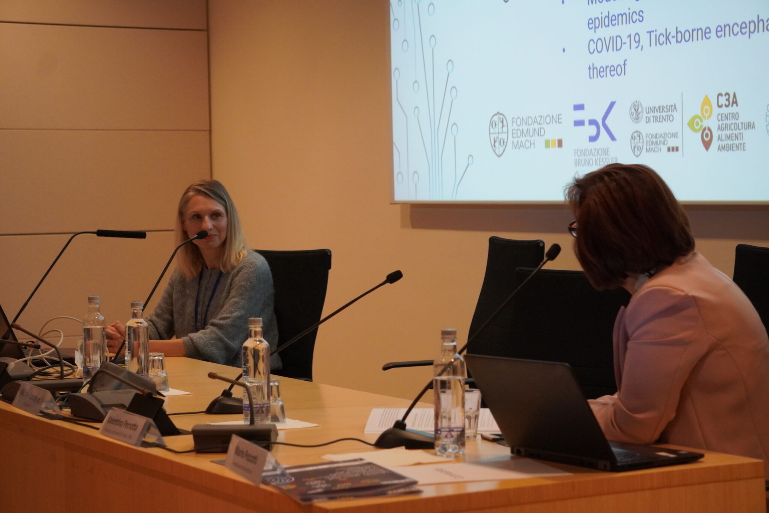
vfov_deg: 16.6
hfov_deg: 24.6
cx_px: 384
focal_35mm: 82
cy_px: 256
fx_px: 1762
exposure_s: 1/160
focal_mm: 55
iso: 2500
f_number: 4.5
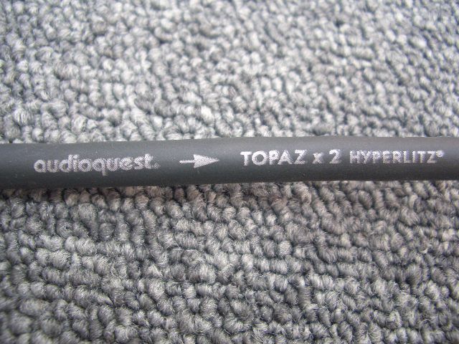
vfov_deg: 40.7
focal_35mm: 35
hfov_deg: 52.6
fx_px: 464
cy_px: 172
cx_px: 230
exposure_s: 1/10
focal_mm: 5.8
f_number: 2.6
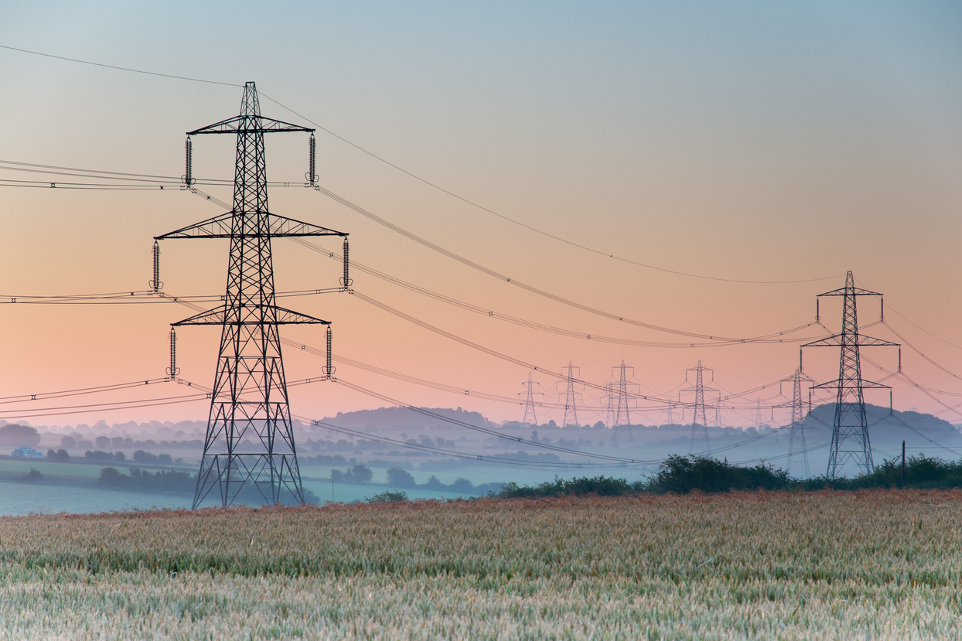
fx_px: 2912
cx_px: 478
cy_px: 320
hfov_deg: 18.8
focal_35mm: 109
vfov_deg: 12.6
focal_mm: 72
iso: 200
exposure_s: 1/20
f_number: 6.3
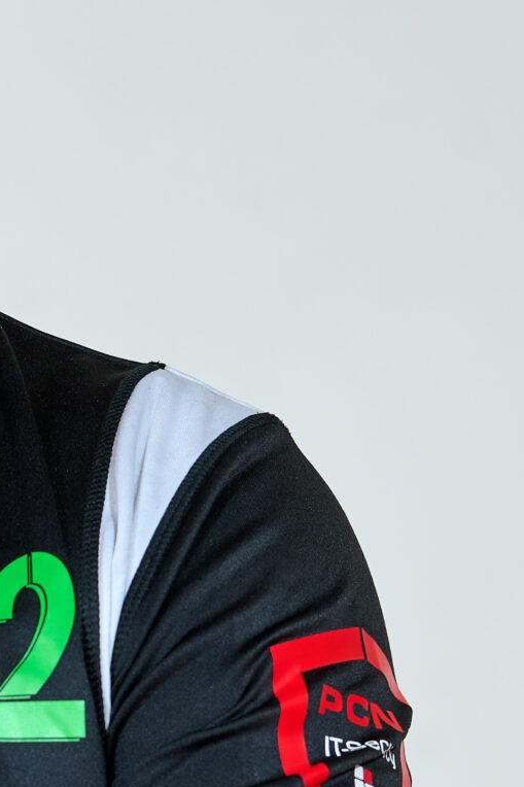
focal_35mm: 352
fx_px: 7688
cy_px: 692
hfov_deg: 3.9
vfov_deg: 5.8
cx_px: -350
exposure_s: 1/125
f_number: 4.5
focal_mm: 105
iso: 200
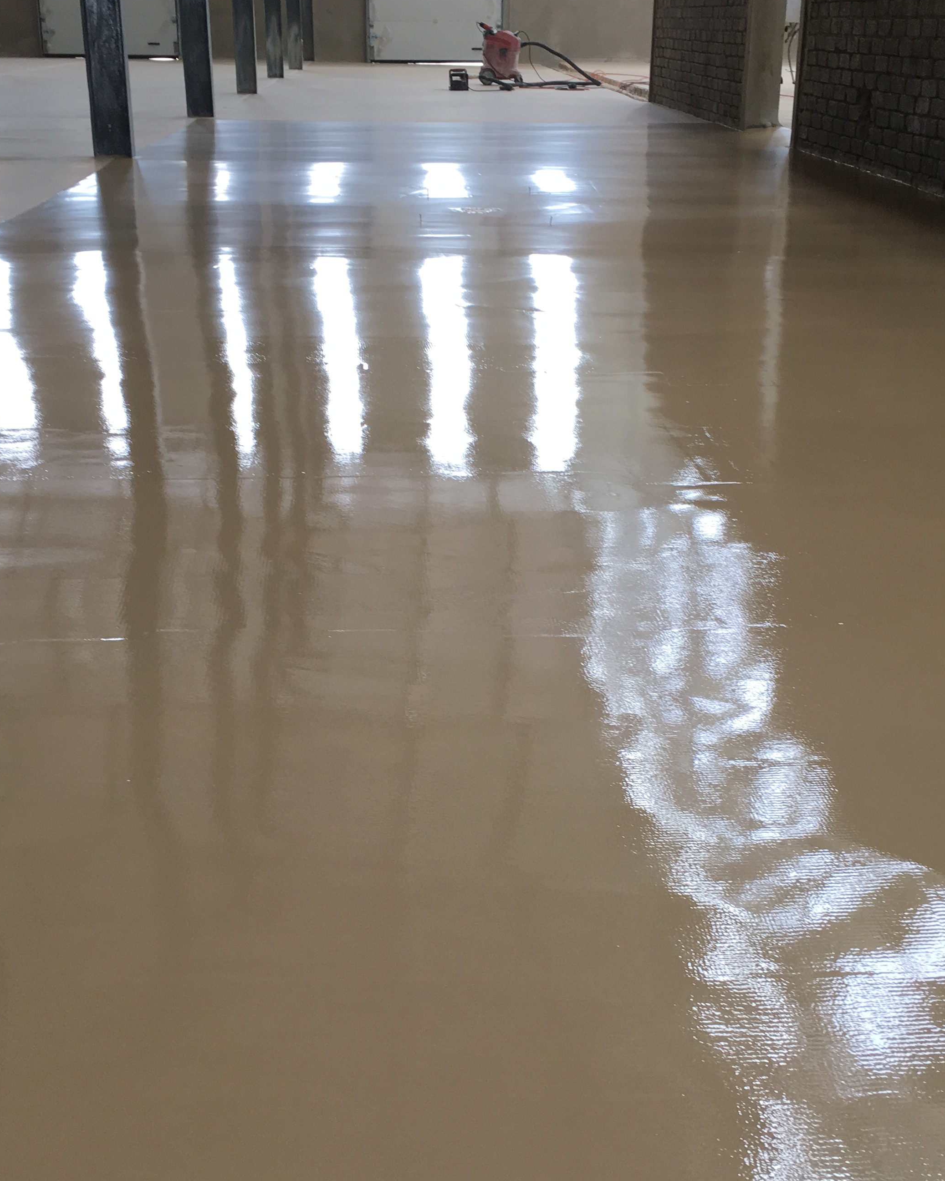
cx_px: 489
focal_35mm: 44
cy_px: 631
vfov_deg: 42.0
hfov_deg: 34.1
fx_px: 1538
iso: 32
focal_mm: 4.15
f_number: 2.2
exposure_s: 1/50
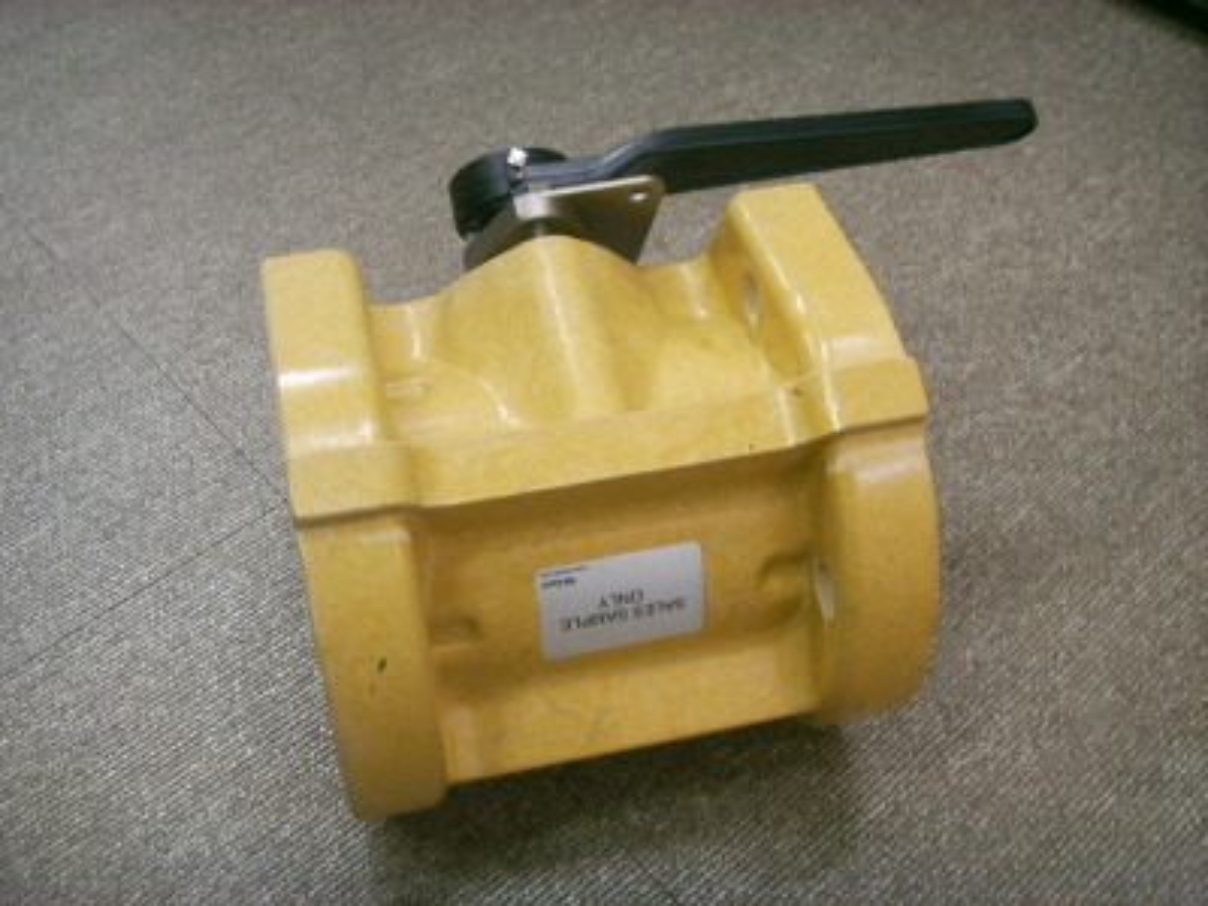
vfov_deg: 36.8
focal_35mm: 39
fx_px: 1361
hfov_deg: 47.9
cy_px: 453
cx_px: 604
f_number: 3.5
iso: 150
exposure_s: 1/20
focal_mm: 6.6
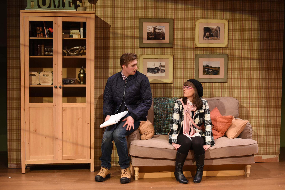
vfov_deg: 19.5
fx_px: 554
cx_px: 142
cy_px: 95
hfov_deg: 28.8
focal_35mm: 70
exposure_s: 1/160
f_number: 2.8
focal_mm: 70
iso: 1250
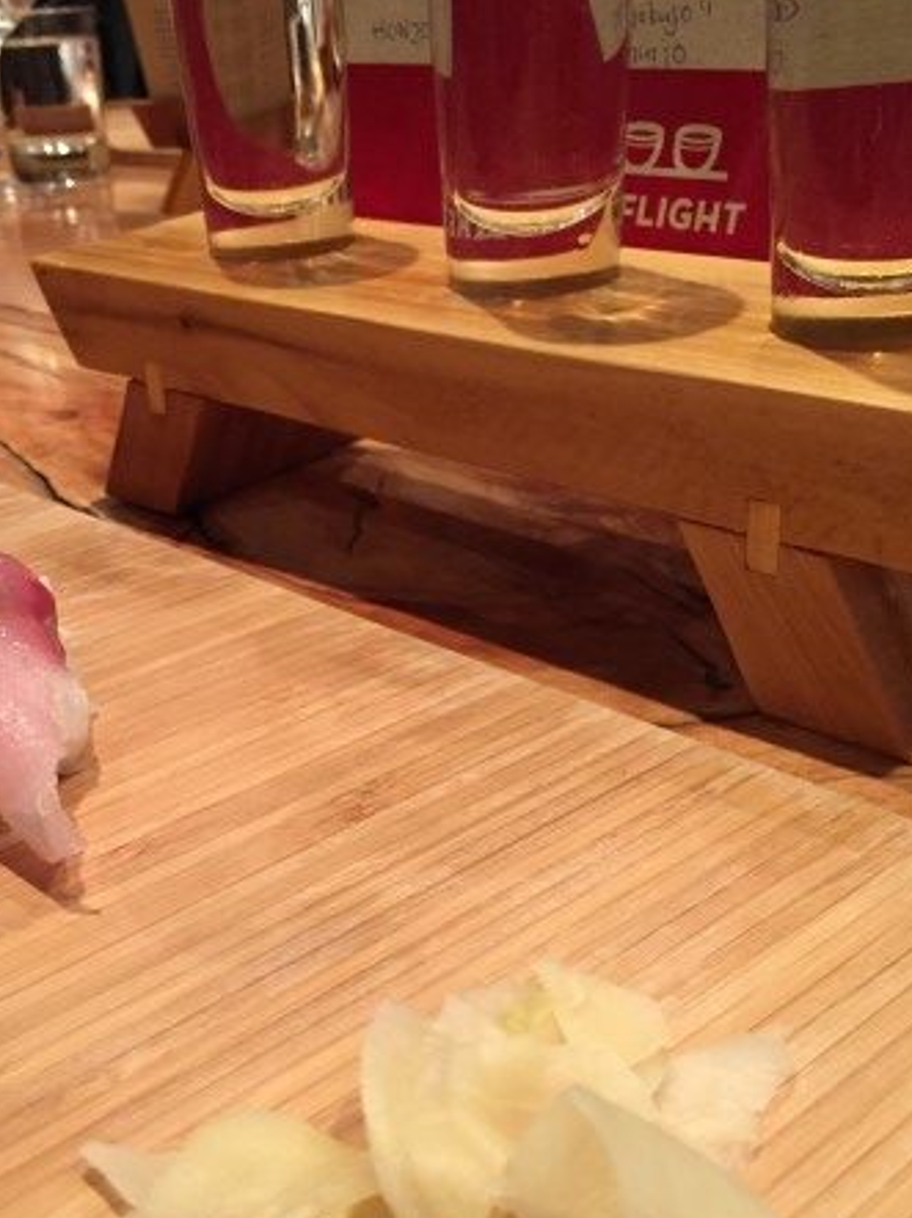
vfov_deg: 44.4
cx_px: 309
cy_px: 769
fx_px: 1477
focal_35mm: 42
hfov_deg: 34.0
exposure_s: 1/17
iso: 250
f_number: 2.2
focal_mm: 4.15
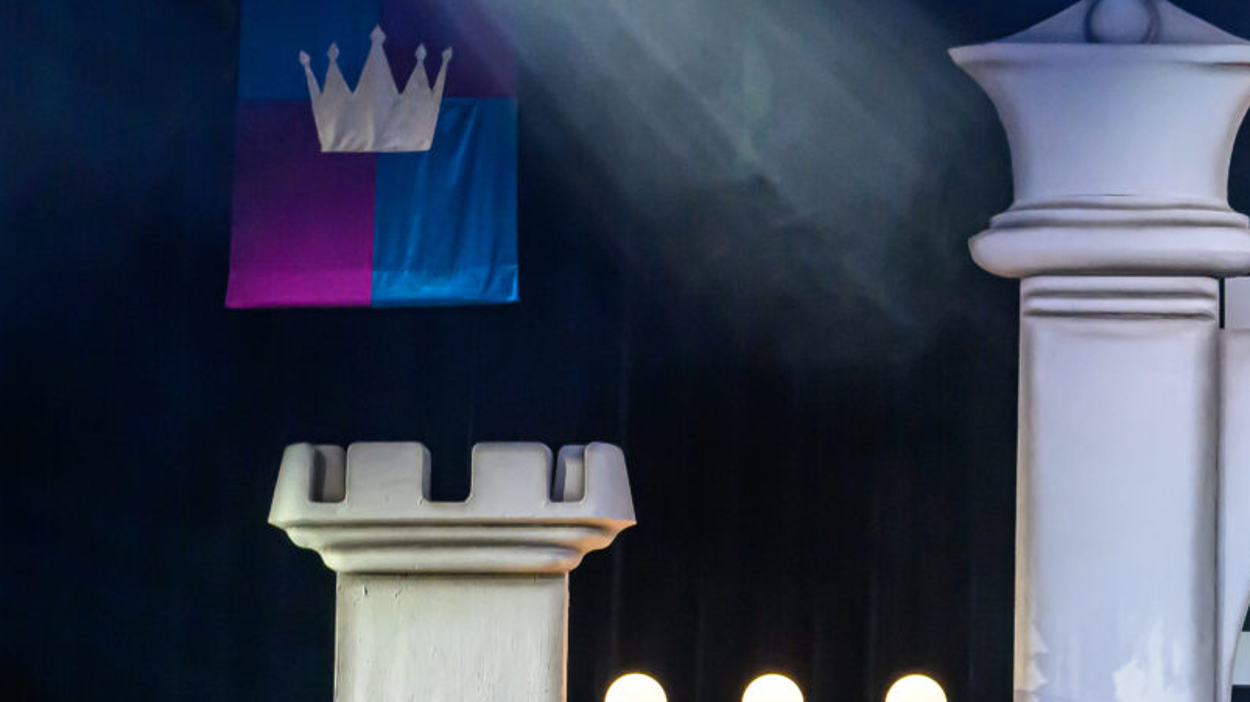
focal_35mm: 147
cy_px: 773
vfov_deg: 8.2
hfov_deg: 14.1
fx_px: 4871
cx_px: 1560
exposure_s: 1/320
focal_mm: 55
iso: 3200
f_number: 5.6
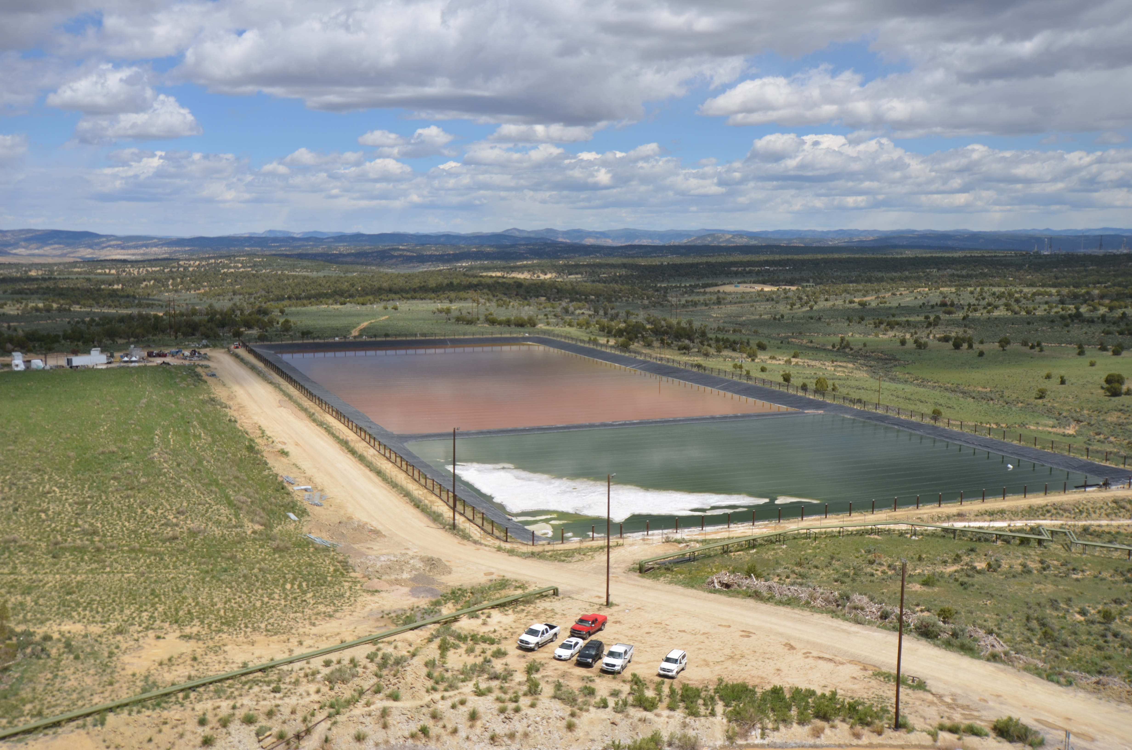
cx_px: 566
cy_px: 375
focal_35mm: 36
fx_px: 1130
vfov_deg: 36.7
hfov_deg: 53.2
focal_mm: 24
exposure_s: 1/250
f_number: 8
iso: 100
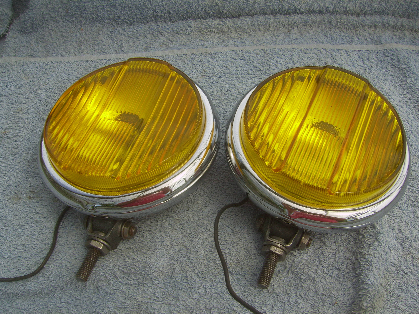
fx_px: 460
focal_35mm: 38
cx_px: 210
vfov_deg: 37.7
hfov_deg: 49.0
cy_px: 157
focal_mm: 7.8
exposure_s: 1/160
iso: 50
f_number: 6.4
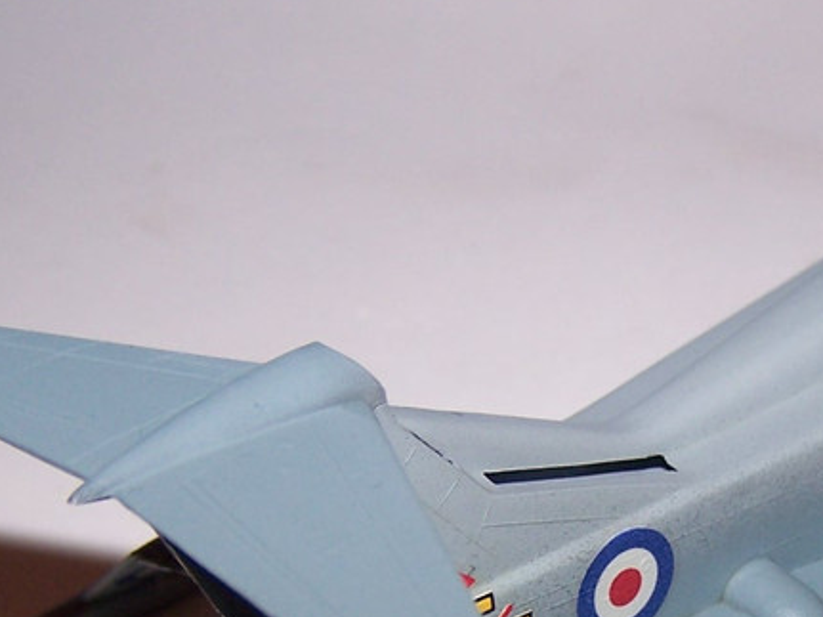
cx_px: 675
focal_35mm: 94
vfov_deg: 15.3
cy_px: 674
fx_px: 2234
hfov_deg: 20.6
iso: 80
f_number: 2.8
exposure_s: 1/60
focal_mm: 6.3
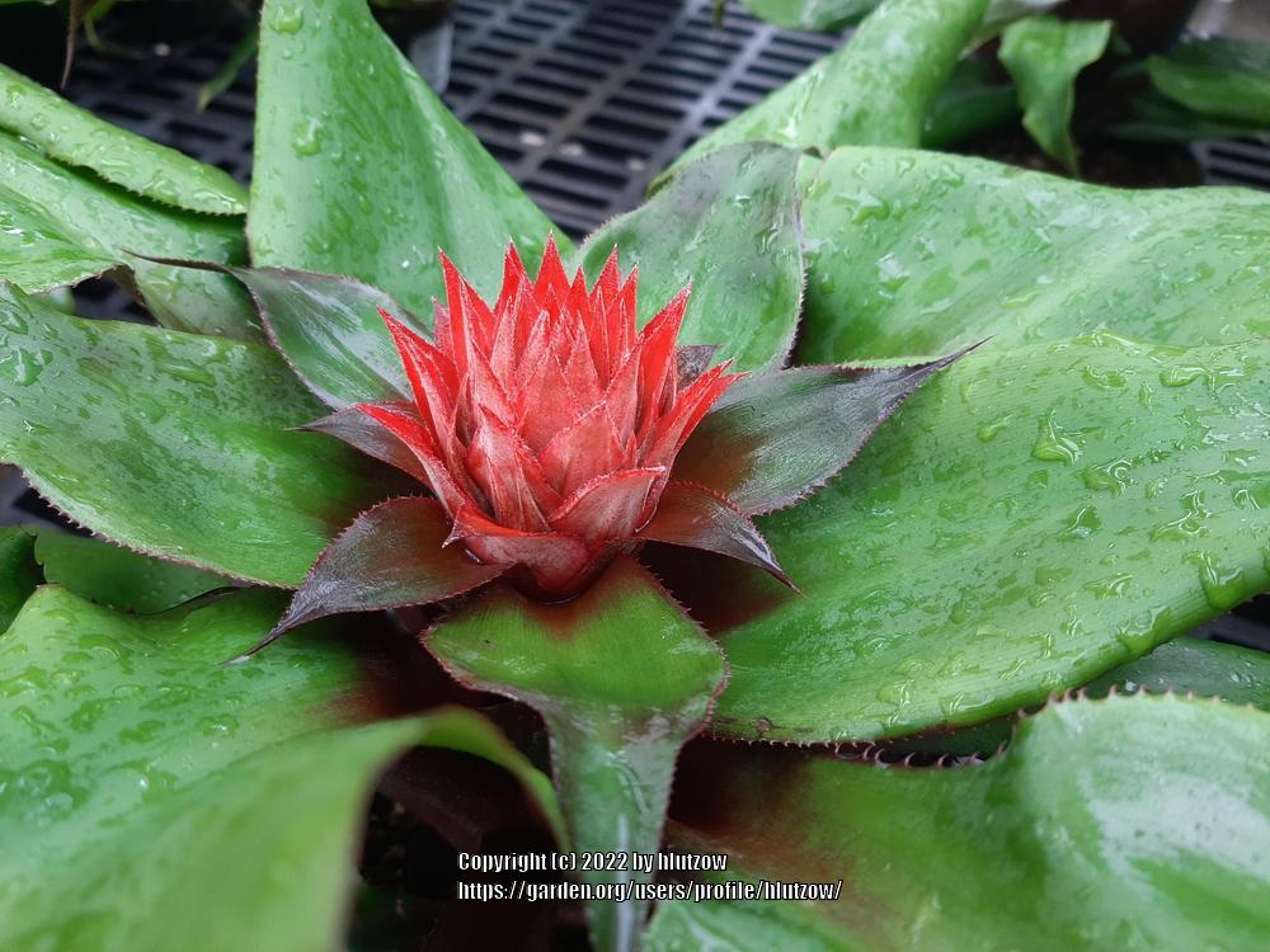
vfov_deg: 53.1
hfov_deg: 67.3
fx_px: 954
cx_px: 635
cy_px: 476
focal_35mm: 26
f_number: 1.7
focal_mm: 3.93
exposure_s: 1/60
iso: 80
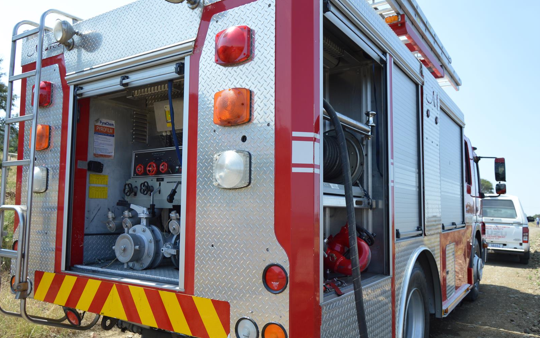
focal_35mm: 28
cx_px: 267
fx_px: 412
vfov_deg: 44.5
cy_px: 173
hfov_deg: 66.5
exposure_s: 1/200
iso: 100
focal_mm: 18
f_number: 7.1
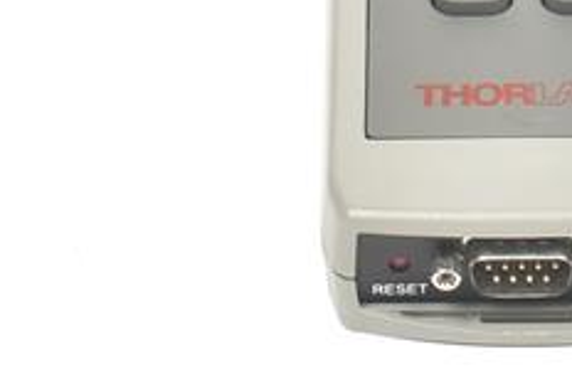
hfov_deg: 12.5
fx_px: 2591
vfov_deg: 8.3
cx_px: 533
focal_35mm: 163
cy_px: -108
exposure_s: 1/200
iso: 200
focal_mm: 42
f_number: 13
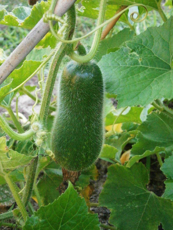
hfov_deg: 30.9
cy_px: 115
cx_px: 86
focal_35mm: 47
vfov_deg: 40.4
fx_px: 313
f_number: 3.4
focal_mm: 8.3
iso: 800
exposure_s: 1/125
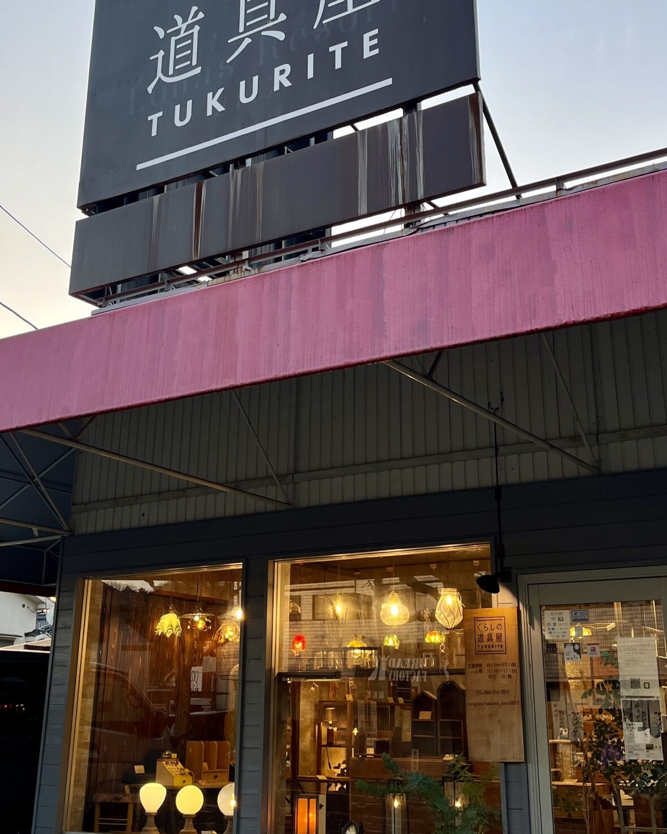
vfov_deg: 41.7
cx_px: 325
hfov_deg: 34.1
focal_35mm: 44
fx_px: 1086
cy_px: 305
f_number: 1.6
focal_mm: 5.1
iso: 40
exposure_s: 1/253
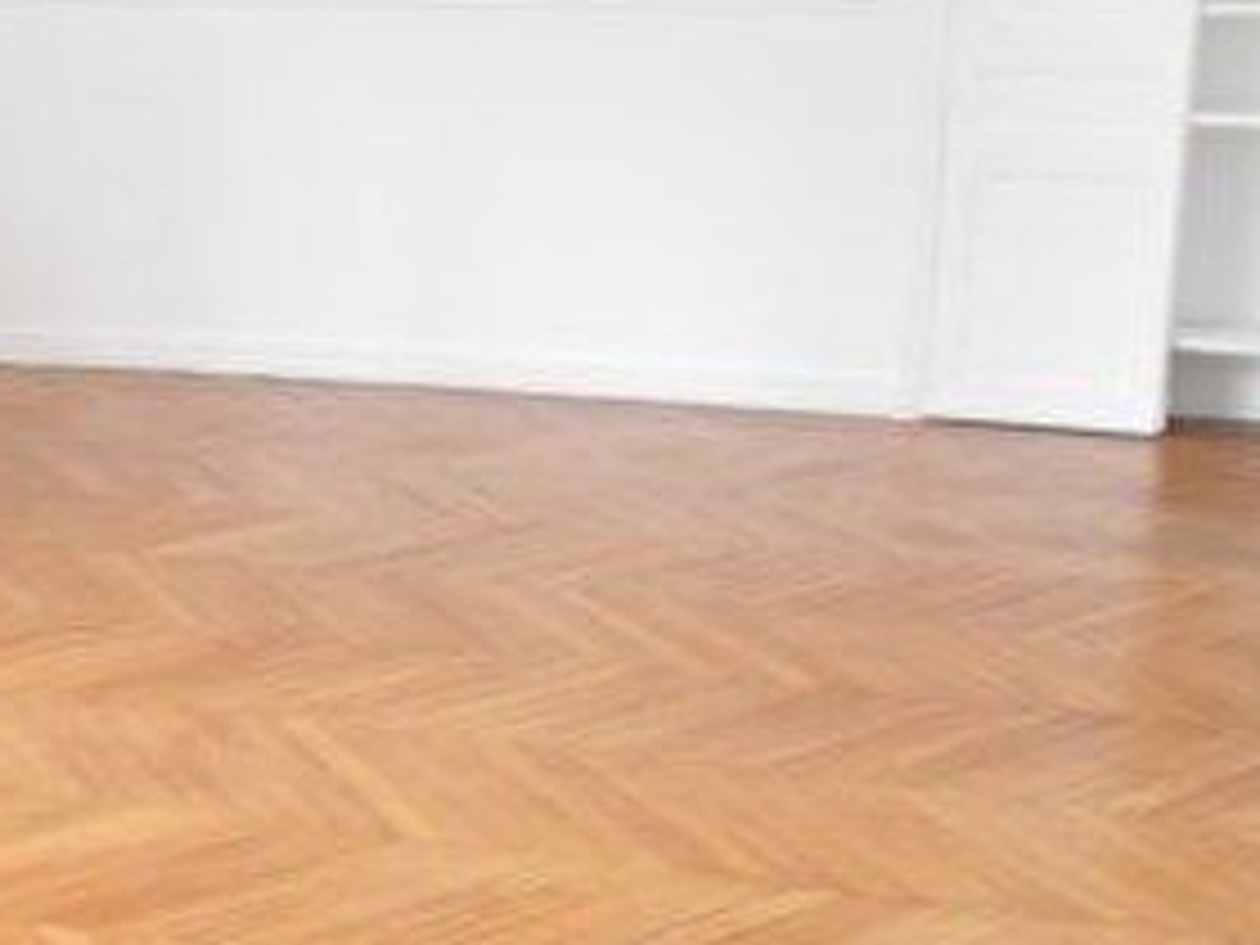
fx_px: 2366
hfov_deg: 28.8
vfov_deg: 22.5
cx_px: 148
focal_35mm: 65
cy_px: 362
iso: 400
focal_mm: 4.6
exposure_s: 1/30
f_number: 3.2
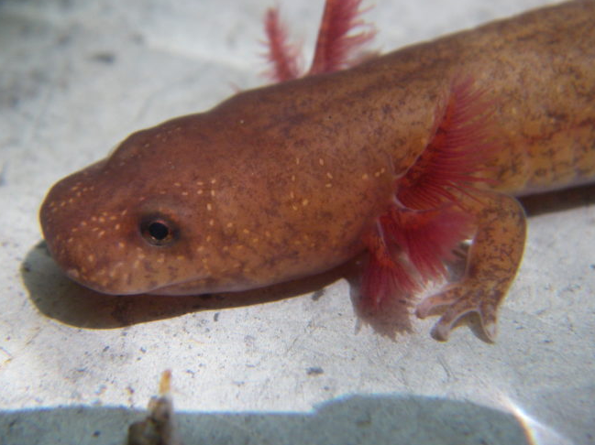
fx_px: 773
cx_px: 274
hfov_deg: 42.1
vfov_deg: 32.1
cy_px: 210
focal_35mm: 45
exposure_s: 1/15
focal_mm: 6.3
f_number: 3.3
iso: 200
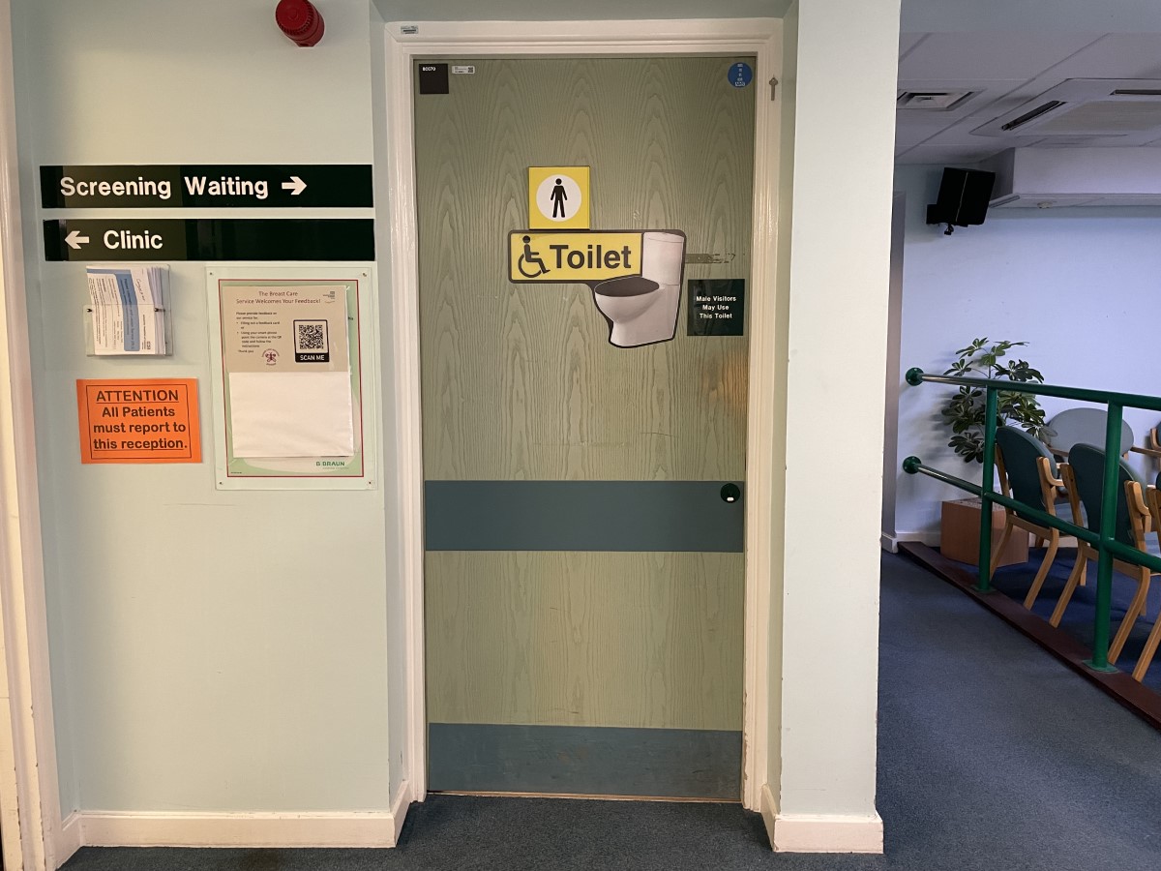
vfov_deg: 53.1
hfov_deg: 67.3
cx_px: 580
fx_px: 872
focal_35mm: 26
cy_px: 436
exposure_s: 1/50
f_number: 1.6
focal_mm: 4.2
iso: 200
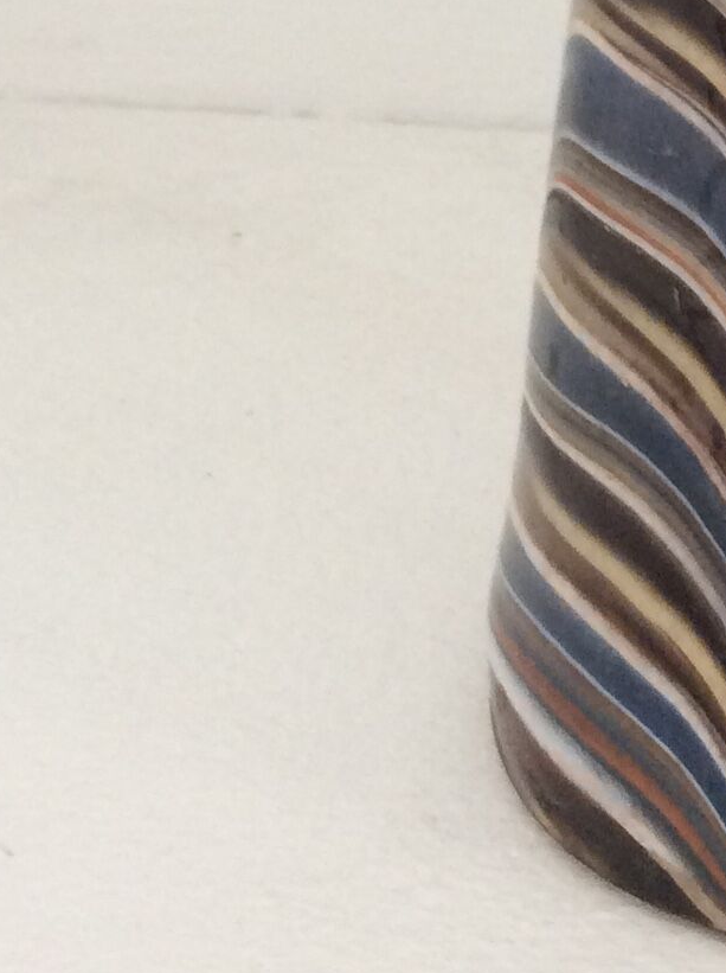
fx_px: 2832
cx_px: 943
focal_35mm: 101
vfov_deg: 18.1
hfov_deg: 14.0
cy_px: -311
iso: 80
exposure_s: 1/25
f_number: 2.4
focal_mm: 3.3
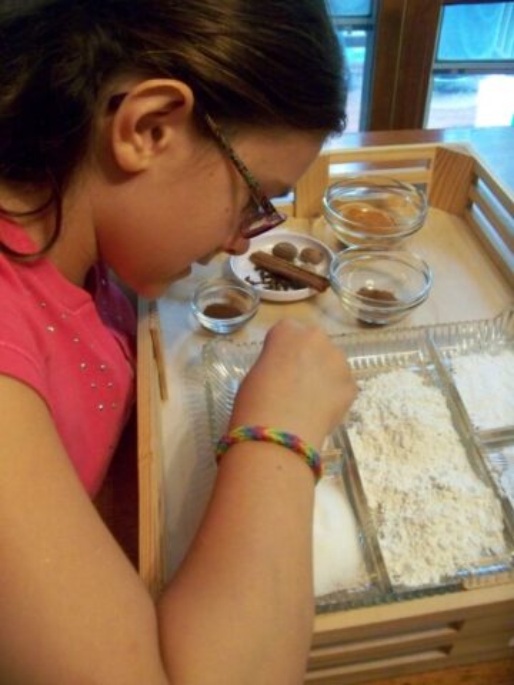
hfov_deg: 42.9
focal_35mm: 33
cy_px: 342
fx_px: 653
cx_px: 257
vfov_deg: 55.4
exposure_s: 1/30
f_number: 2.8
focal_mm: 5.85
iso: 640
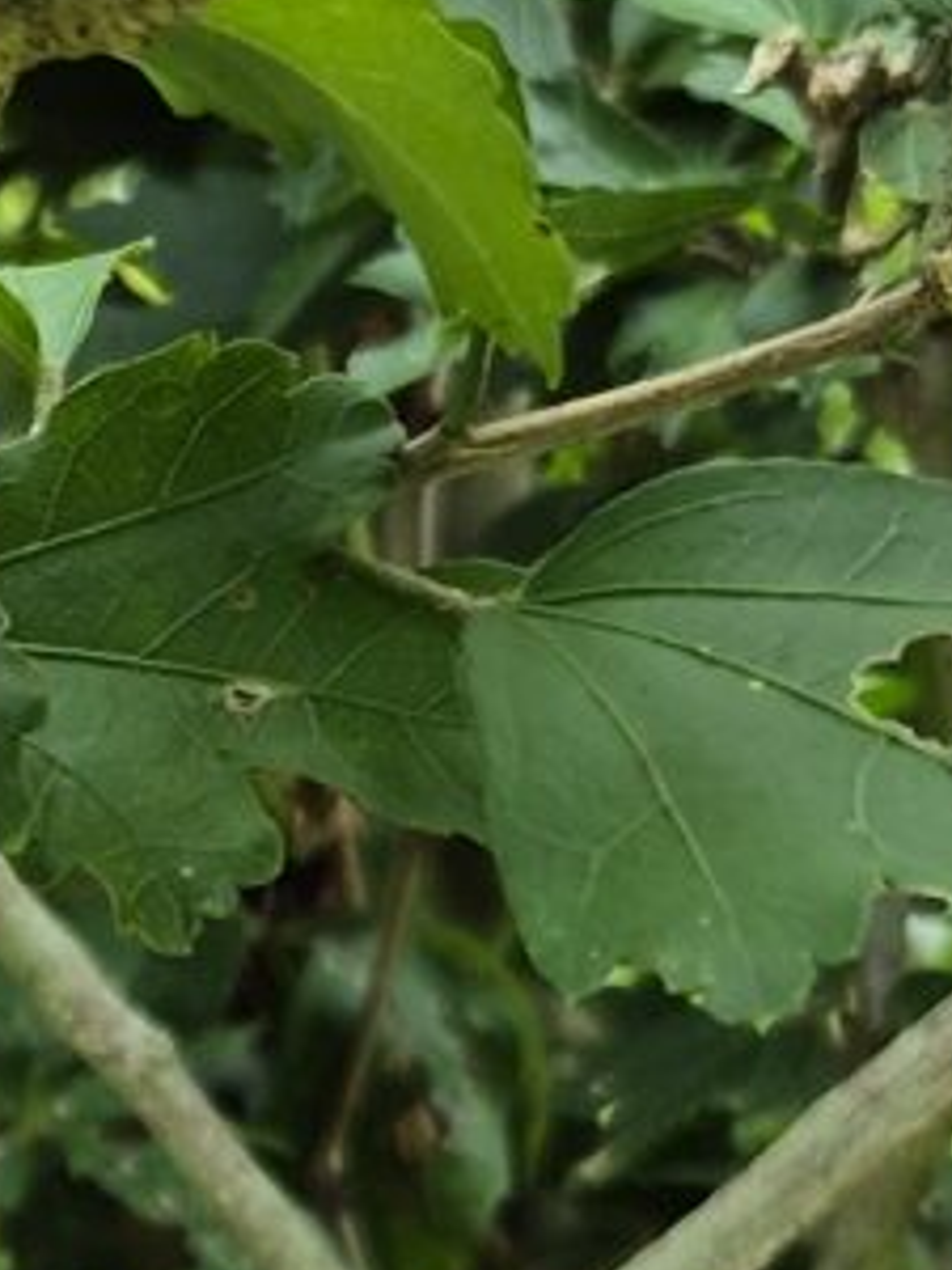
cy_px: 1731
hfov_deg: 9.4
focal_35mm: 147
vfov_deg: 12.9
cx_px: -1011
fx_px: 5390
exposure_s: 1/192
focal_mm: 5.4
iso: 25
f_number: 1.8
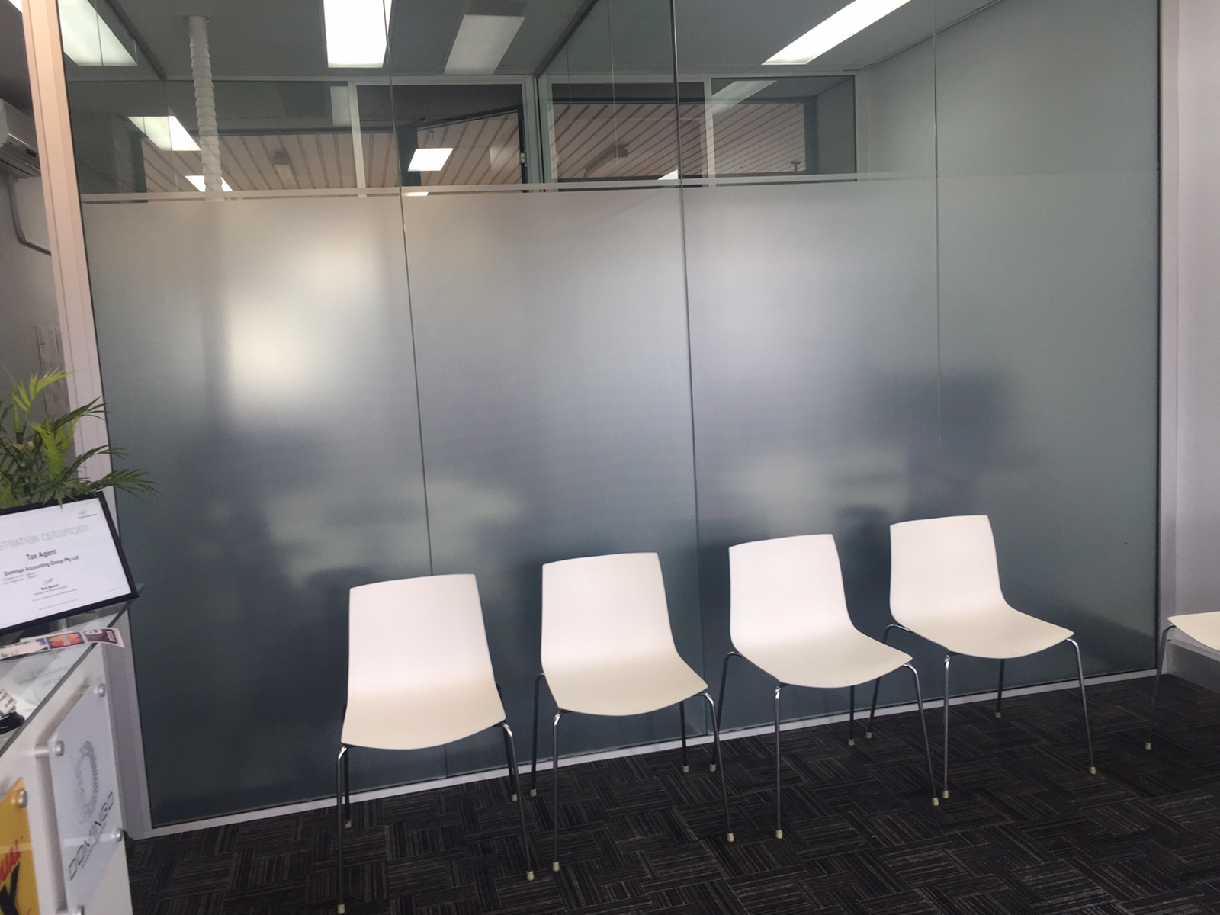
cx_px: 610
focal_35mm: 29
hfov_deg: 61.7
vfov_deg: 48.2
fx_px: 1022
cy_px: 458
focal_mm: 4.15
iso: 50
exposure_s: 1/100
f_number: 2.2
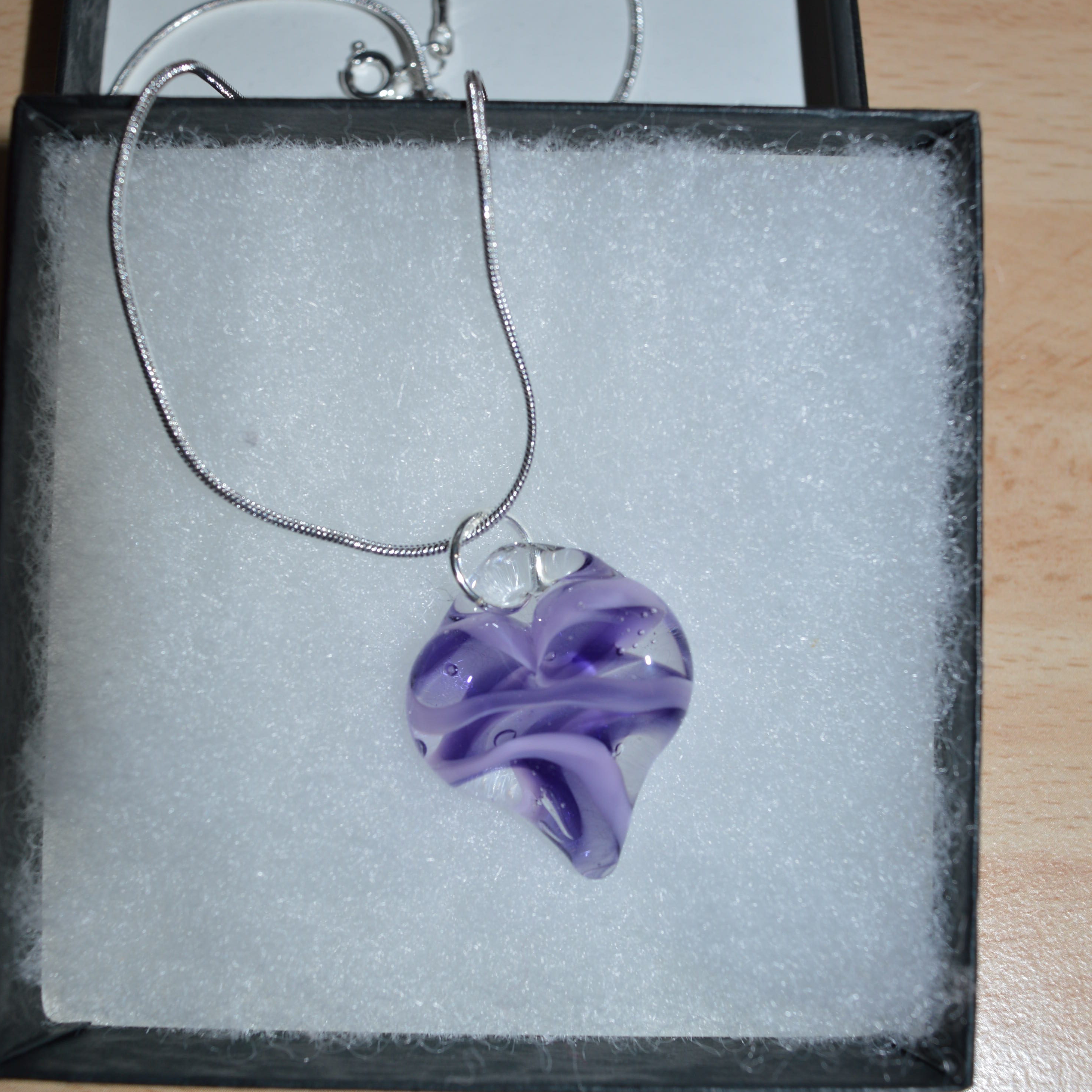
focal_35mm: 47
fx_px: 1677
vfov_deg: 36.0
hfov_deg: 36.1
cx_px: 554
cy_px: 513
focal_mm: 24
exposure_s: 1/60
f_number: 8
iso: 100
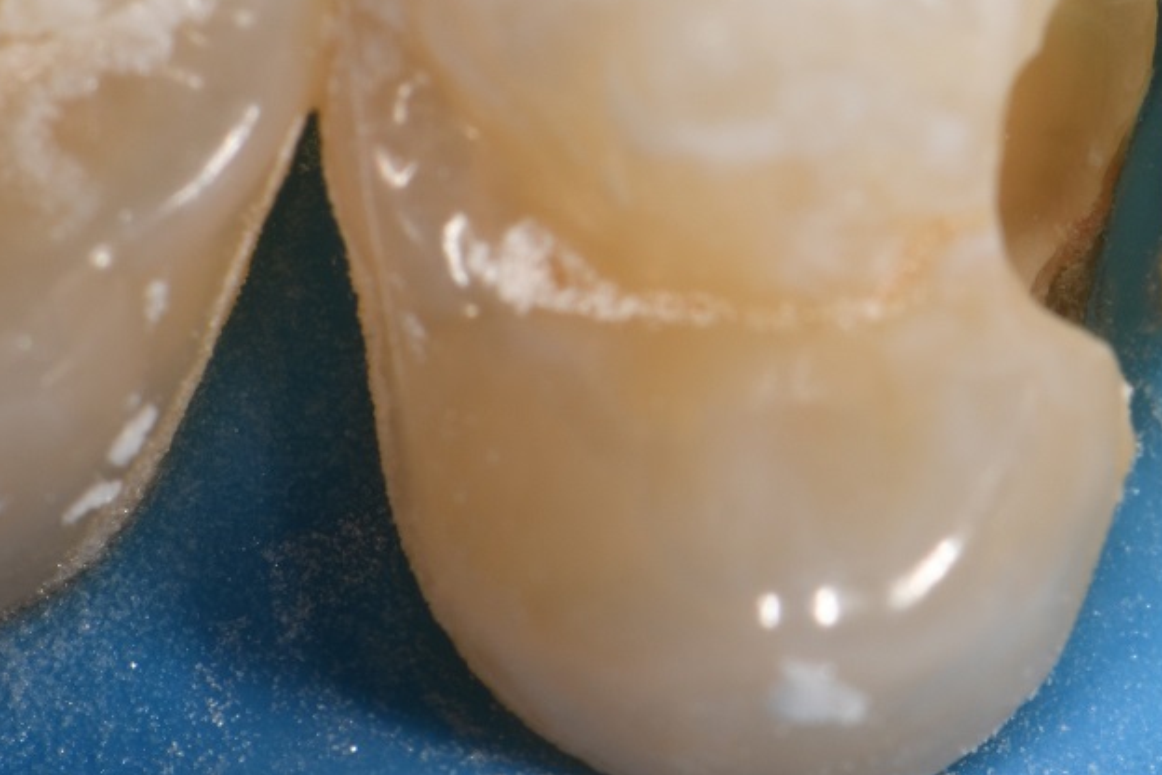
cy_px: 110
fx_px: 10974
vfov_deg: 4.0
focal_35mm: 340
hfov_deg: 6.1
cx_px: 775
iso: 200
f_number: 32
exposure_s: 1/160
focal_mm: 105
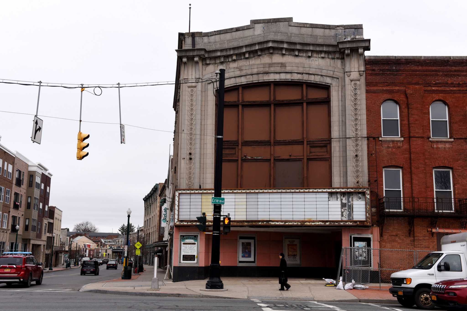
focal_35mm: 42
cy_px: 156
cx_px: 234
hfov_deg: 46.4
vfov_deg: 31.9
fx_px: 545
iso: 400
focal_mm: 42
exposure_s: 1/400
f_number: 9
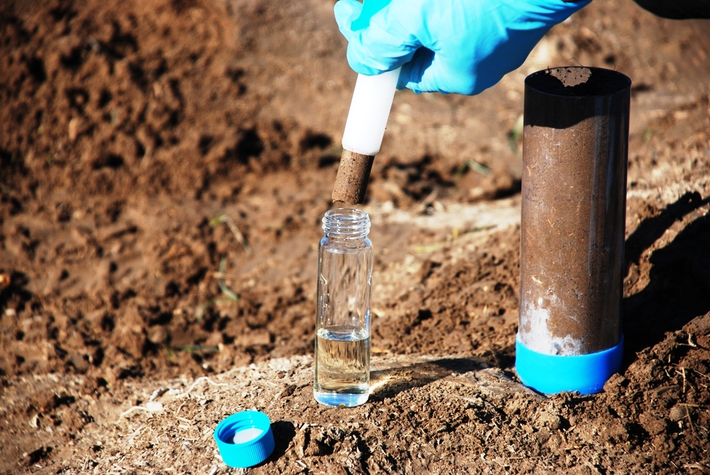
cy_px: 238
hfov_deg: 10.1
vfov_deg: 6.8
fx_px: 3998
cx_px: 355
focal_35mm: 202
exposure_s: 1/320
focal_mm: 135
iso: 100
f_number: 5.6
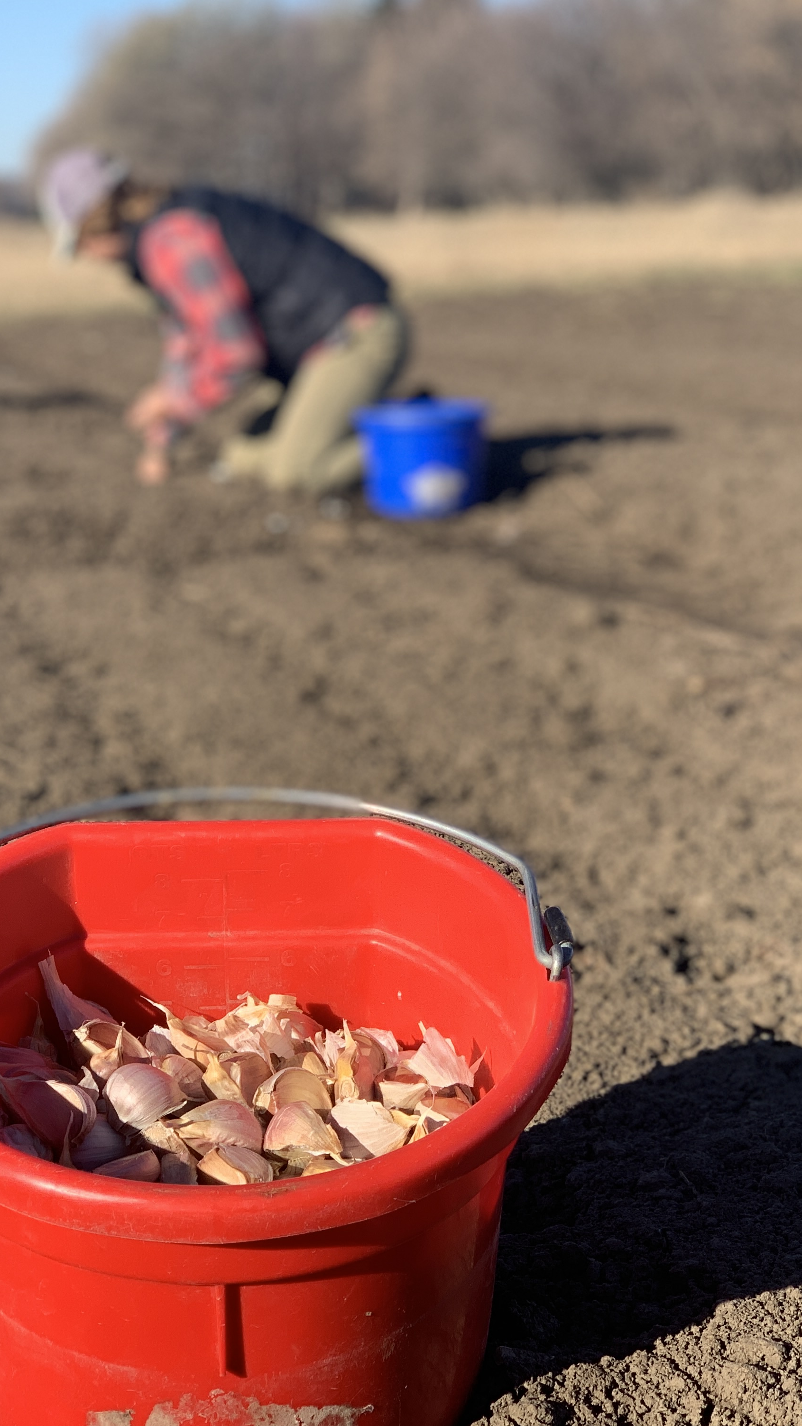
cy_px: 712
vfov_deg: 27.9
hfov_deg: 15.9
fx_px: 2873
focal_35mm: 76
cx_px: 439
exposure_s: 1/799
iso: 16
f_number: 2.4
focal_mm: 6
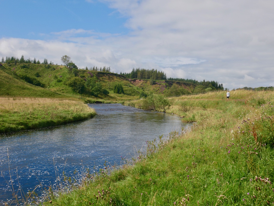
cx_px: 137
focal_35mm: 40
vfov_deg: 36.0
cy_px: 103
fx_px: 317
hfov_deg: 46.8
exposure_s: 1/400
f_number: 10
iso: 200
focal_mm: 20
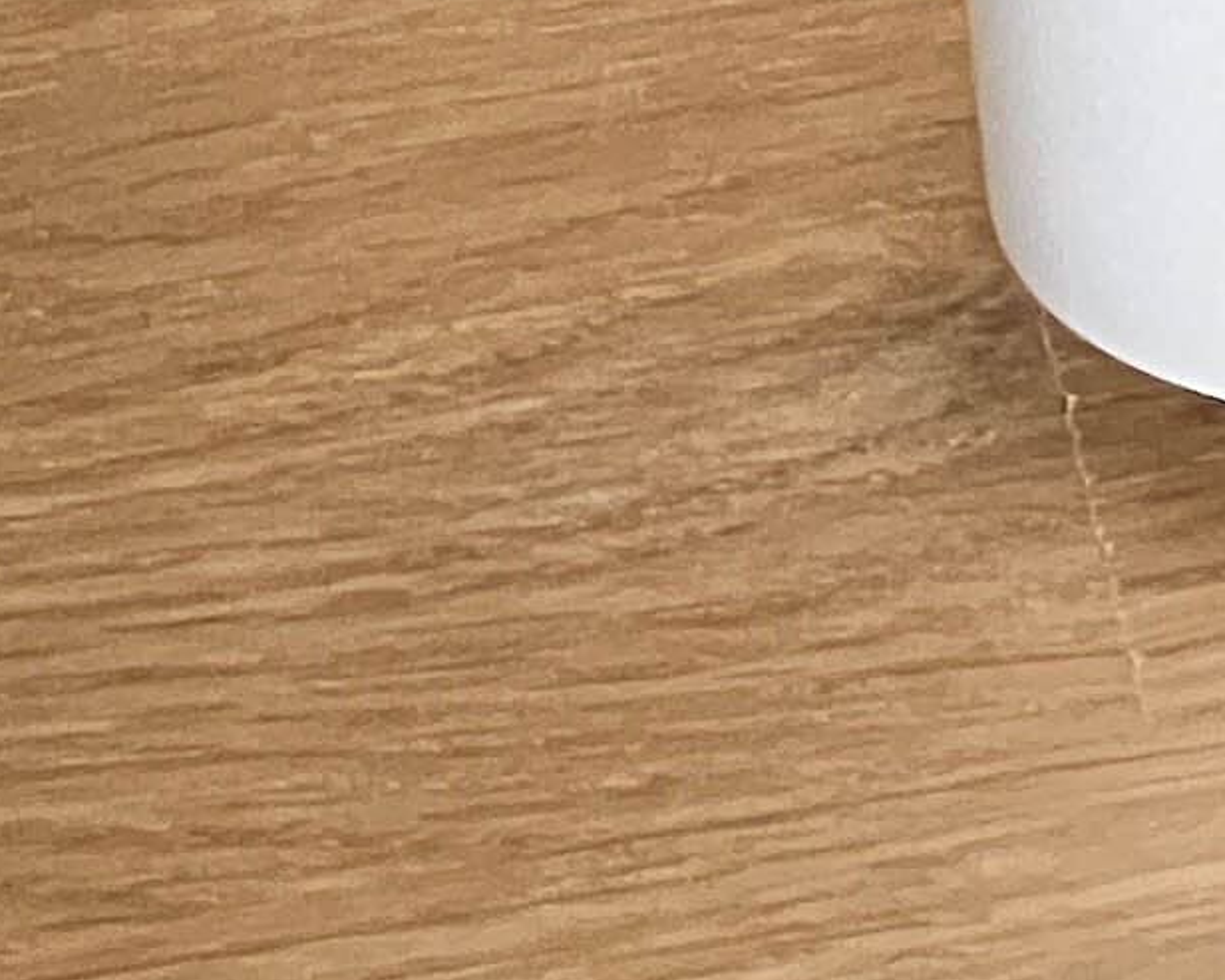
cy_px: -1405
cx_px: 3965
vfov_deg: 3.1
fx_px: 17840
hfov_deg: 3.8
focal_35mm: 492
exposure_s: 1/60
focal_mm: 9
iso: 500
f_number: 2.8
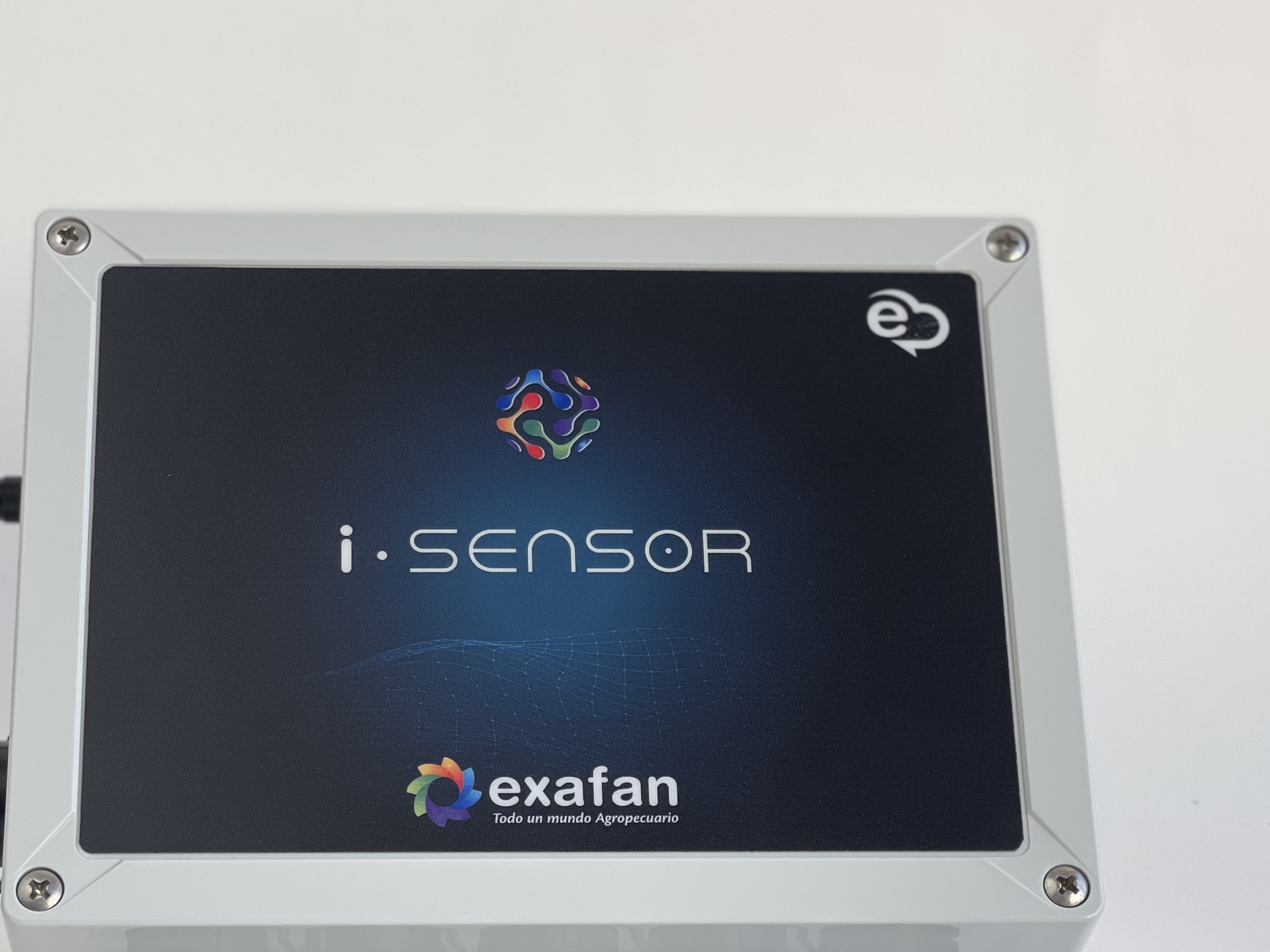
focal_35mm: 90
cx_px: 521
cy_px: 635
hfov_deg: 21.7
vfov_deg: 16.4
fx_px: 3302
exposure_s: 1/100
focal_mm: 7.5
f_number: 2.2
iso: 40
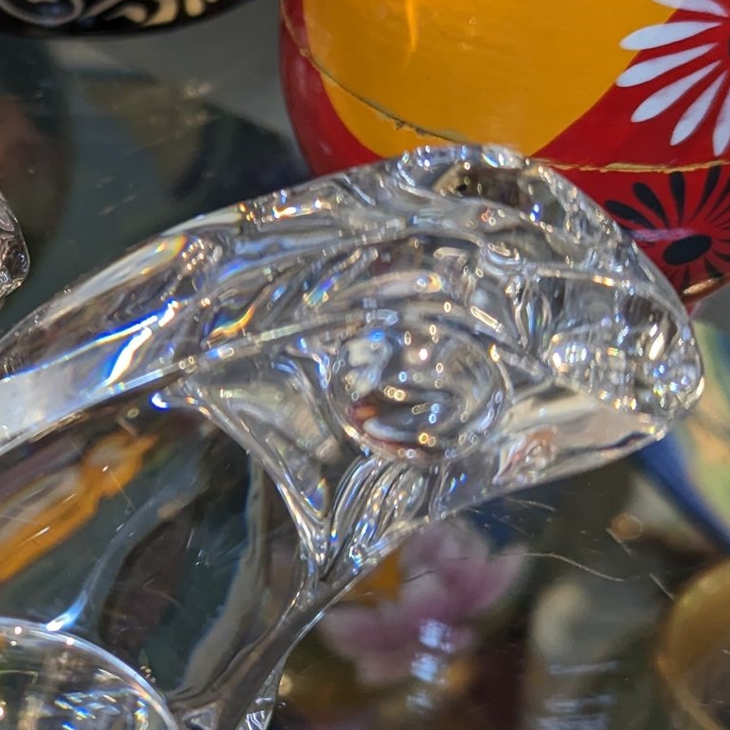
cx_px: -91
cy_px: 368
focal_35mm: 112
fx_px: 2672
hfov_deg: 15.1
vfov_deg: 15.6
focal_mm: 6.81
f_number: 1.85
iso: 151
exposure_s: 1/99.9
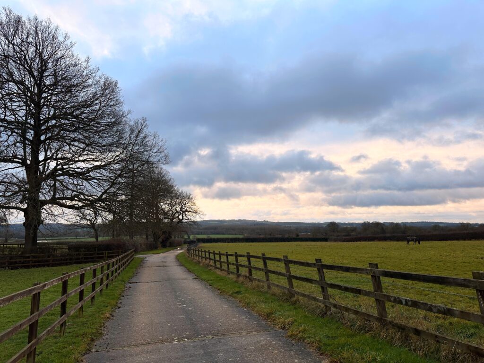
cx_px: 242
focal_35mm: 24
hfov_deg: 71.6
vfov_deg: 56.8
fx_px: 336
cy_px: 182
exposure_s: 1/3155
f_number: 1.78
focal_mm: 6.86
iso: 80
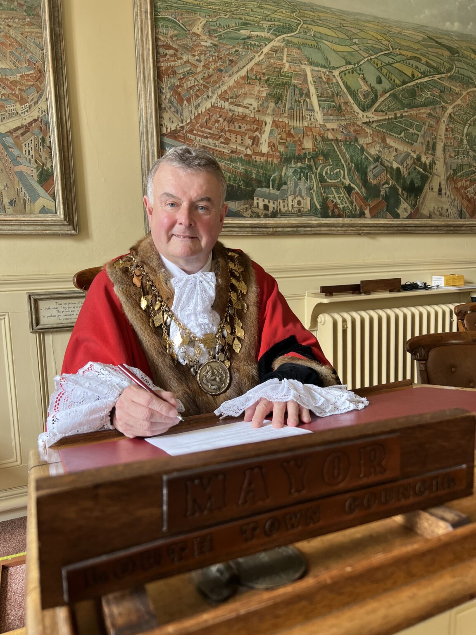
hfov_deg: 53.1
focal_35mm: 26
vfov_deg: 67.3
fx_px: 477
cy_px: 318
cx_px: 238
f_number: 1.5
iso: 80
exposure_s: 1/121
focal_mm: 5.7
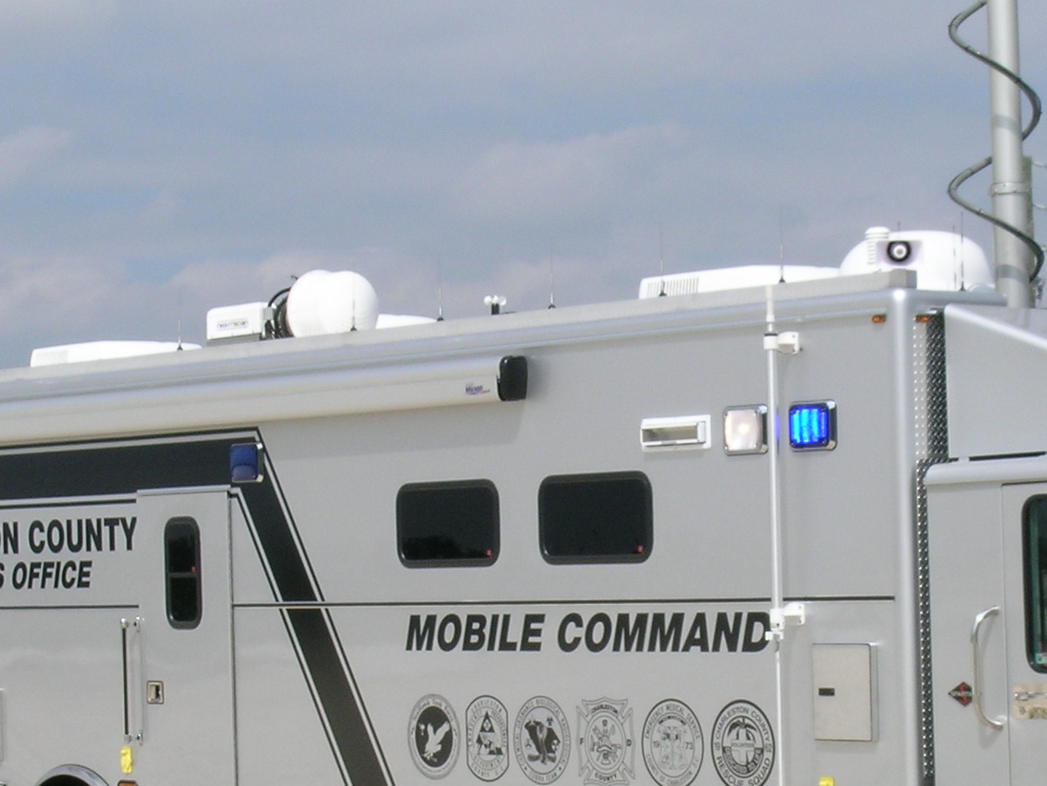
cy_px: 625
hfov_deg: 17.8
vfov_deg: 13.4
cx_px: 739
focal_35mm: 110
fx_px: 3327
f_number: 7.9
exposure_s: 1/309
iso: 50
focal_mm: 11.1
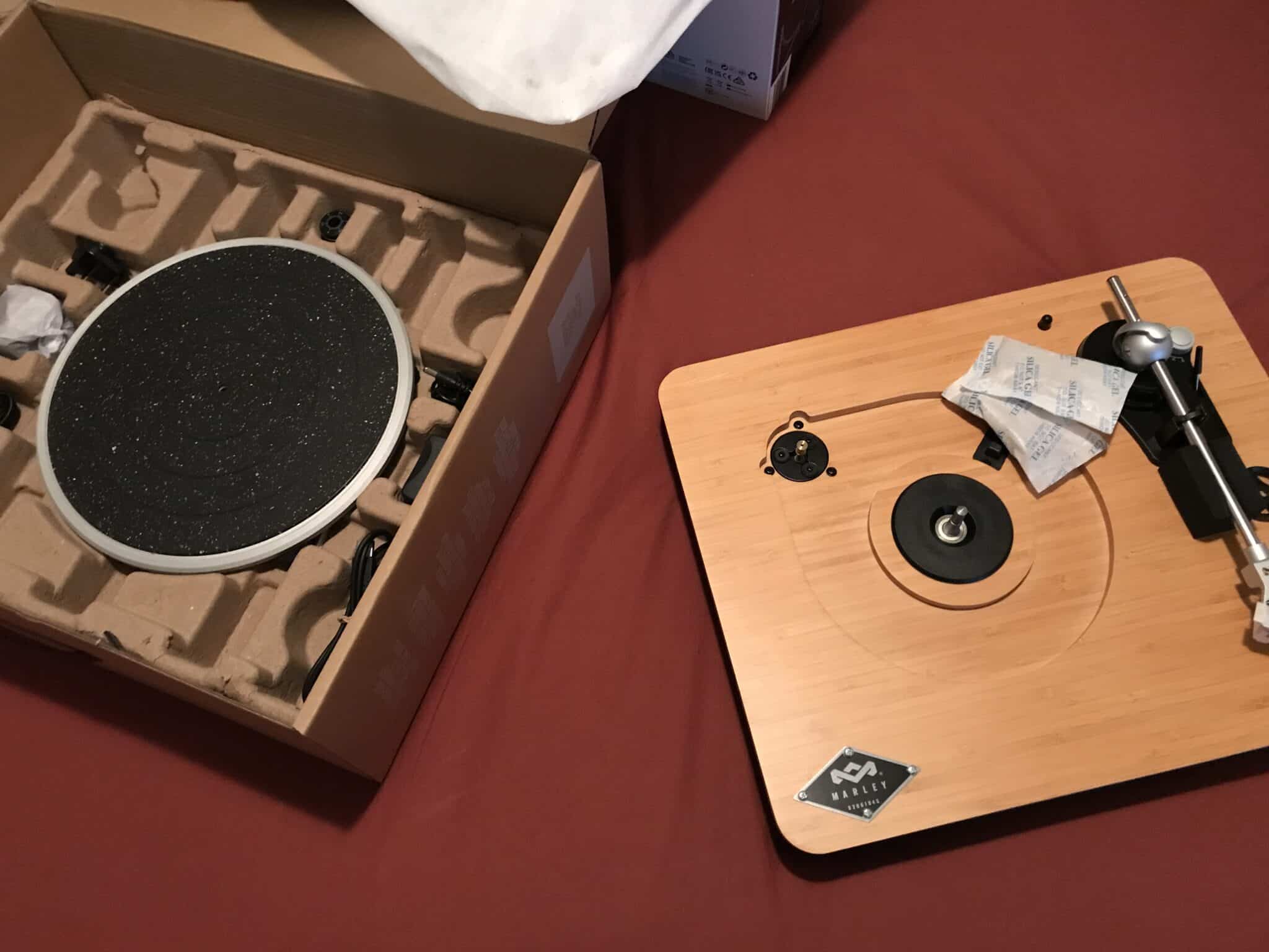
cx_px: 634
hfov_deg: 63.4
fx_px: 1026
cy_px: 476
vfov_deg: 49.7
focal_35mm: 28
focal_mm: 3.99
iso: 80
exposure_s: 1/5
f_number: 1.8
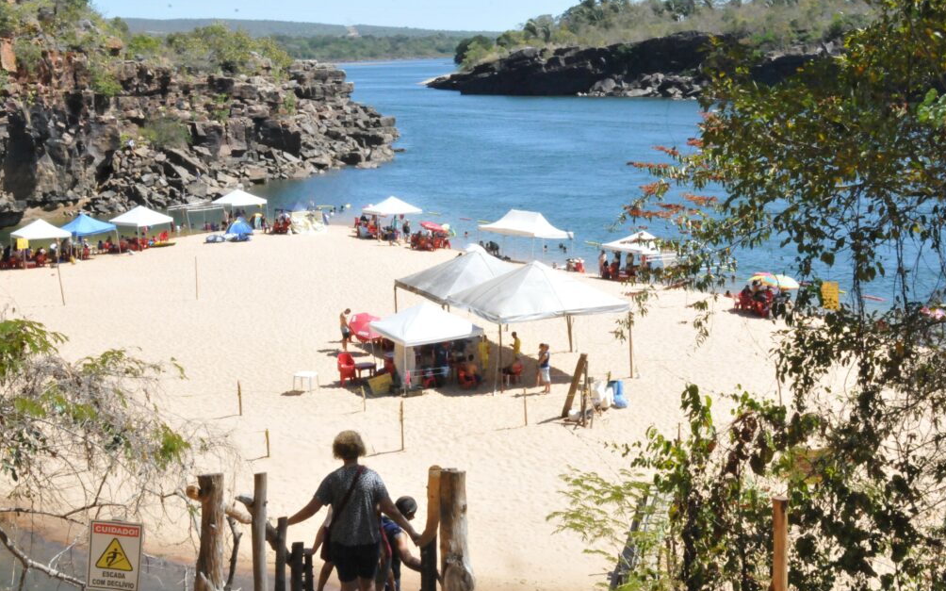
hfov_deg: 37.2
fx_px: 1405
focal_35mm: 55
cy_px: 282
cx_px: 467
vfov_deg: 23.7
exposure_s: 1/320
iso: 3200
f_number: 22
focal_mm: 35
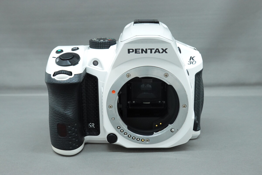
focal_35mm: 48
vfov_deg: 28.1
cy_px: 88
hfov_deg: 41.1
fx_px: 349
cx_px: 131
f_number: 5.6
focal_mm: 17.88
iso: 1250
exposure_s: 1/50
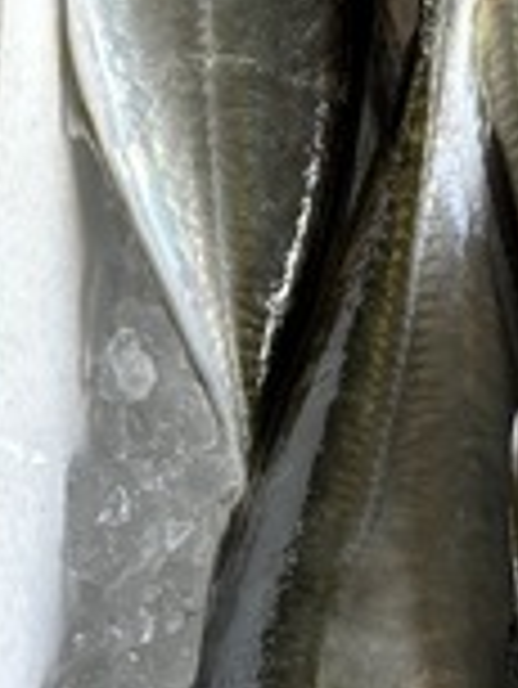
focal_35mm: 85
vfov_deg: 22.9
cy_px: 450
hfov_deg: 16.8
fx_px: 1694
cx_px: 588
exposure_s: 1/121
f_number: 1.6
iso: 100
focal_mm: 5.96
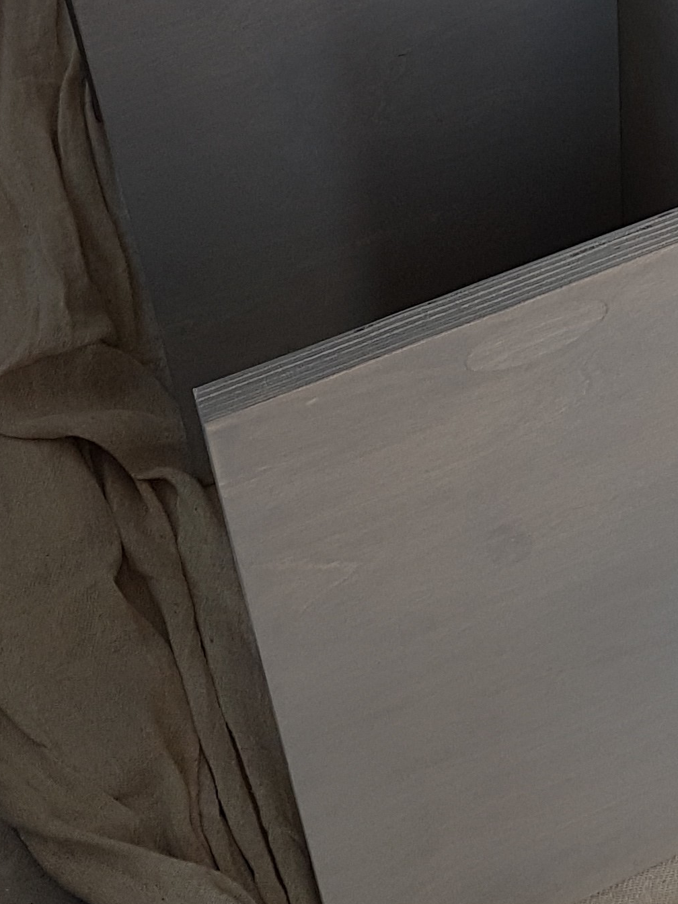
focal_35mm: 78
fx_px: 2037
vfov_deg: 22.5
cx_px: 870
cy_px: -260
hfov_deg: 17.7
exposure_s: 1/720
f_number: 1.7
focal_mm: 4.2
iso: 40
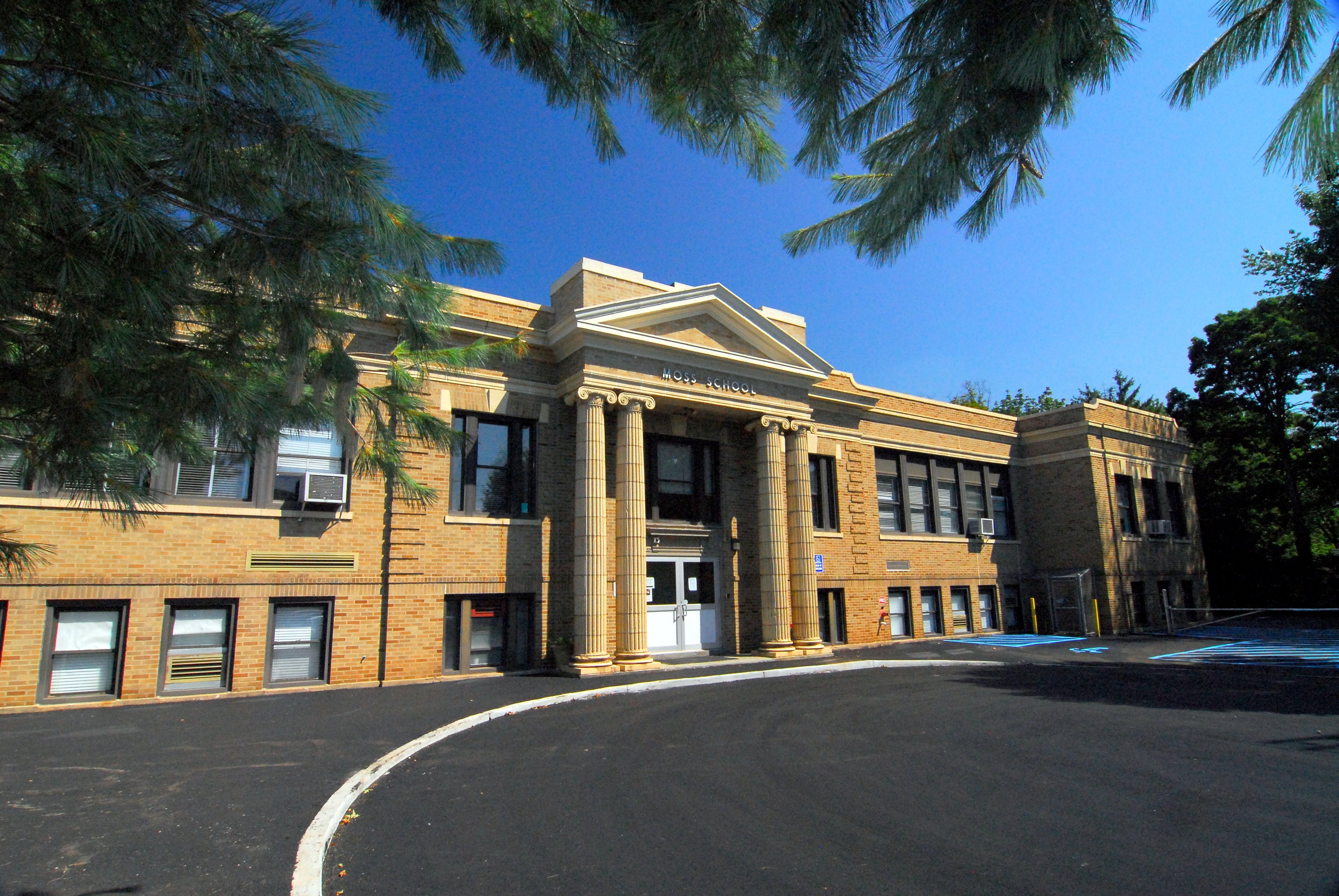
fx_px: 670
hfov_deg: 89.9
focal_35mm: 18
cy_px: 448
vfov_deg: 67.5
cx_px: 670
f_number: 11
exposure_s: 1/250
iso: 1000
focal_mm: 12
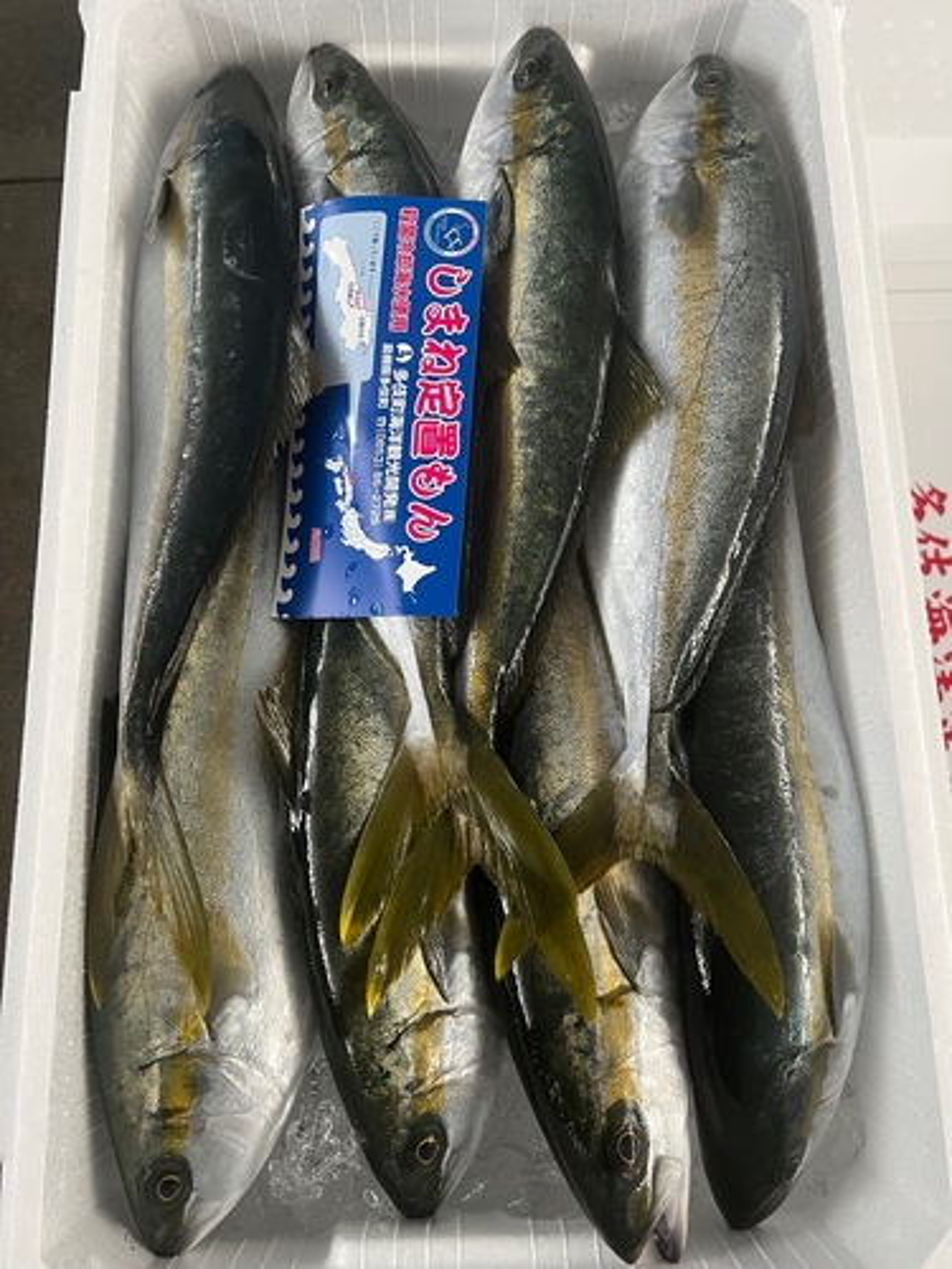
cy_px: 634
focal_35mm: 26
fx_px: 953
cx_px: 476
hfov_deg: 53.1
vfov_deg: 67.3
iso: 125
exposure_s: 1/79
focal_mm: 5.7
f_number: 1.5
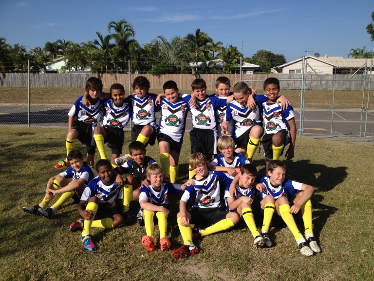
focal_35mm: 35
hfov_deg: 52.6
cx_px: 187
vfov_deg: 40.7
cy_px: 140
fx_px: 378
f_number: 2.4
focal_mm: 4.28
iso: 64
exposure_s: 1/2304
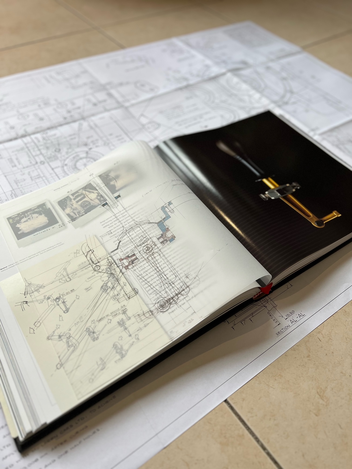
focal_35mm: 26
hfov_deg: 53.1
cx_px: 176
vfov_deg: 67.3
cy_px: 234
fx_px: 353
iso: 64
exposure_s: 1/100
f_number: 1.5
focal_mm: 5.7
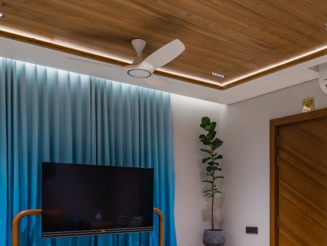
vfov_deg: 36.3
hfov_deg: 47.9
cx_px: 226
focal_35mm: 38
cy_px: 200
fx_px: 359
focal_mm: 16
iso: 100
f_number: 9
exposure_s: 1/2
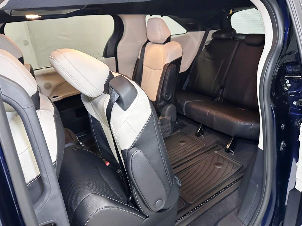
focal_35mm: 24
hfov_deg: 71.6
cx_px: 151
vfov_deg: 56.8
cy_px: 113
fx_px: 209
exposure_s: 1/40
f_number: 1.78
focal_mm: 6.86
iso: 640
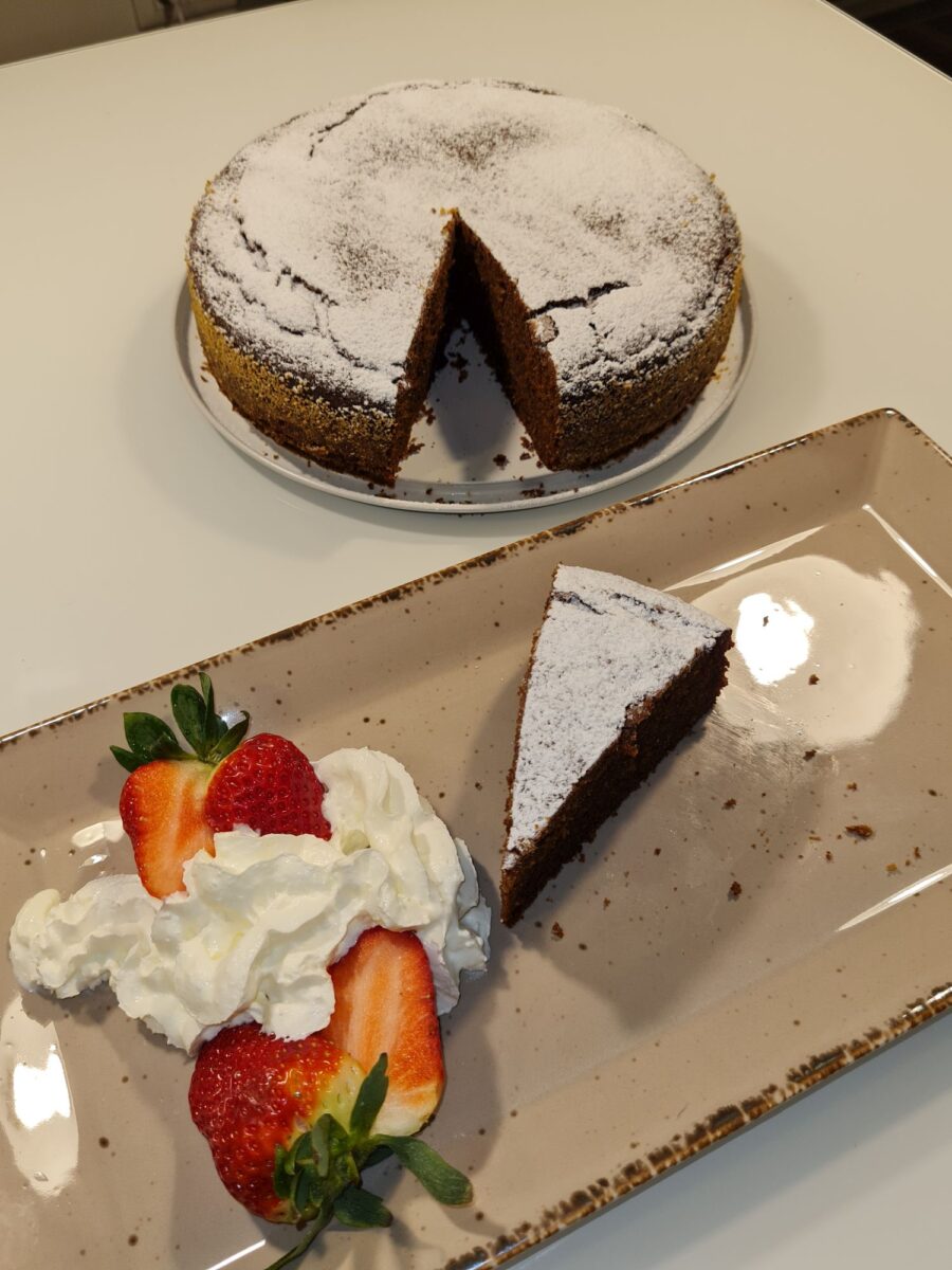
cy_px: 635
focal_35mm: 26
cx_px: 476
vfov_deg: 67.3
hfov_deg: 53.1
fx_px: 953
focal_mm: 5.4
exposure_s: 1/100
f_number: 1.8
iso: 100
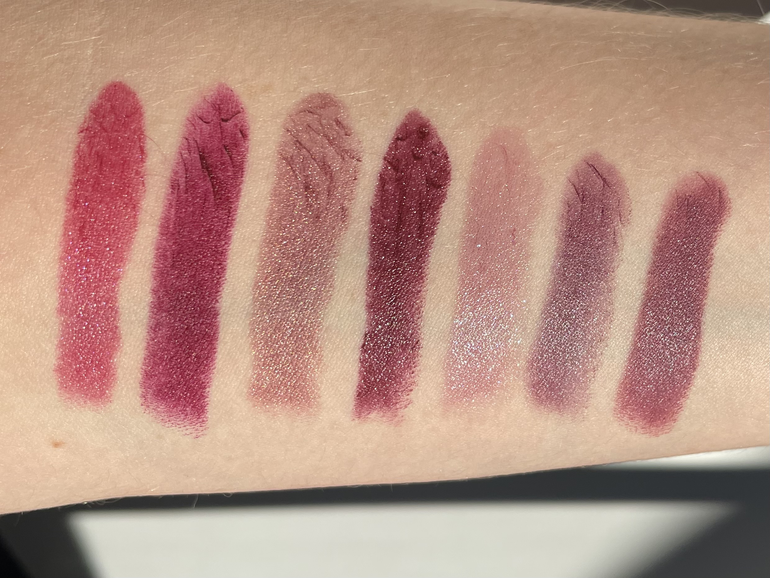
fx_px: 578
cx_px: 385
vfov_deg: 53.1
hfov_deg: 67.3
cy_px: 289
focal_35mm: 26
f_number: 1.6
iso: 32
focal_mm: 4.2
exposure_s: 1/4000
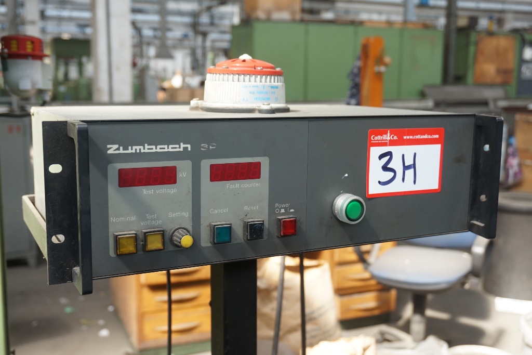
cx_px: 266
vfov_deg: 34.2
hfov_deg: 49.5
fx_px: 576
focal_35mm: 39
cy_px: 178
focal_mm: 26
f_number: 4.5
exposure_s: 1/160
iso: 400
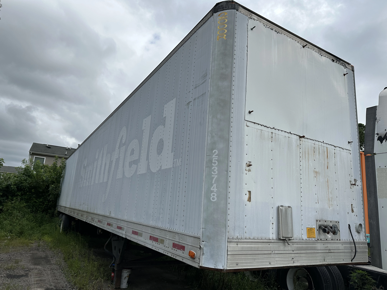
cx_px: 194
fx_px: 268
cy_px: 145
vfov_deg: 56.8
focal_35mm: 24
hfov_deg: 71.6
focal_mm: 6.86
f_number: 1.78
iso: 80
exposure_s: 1/5848
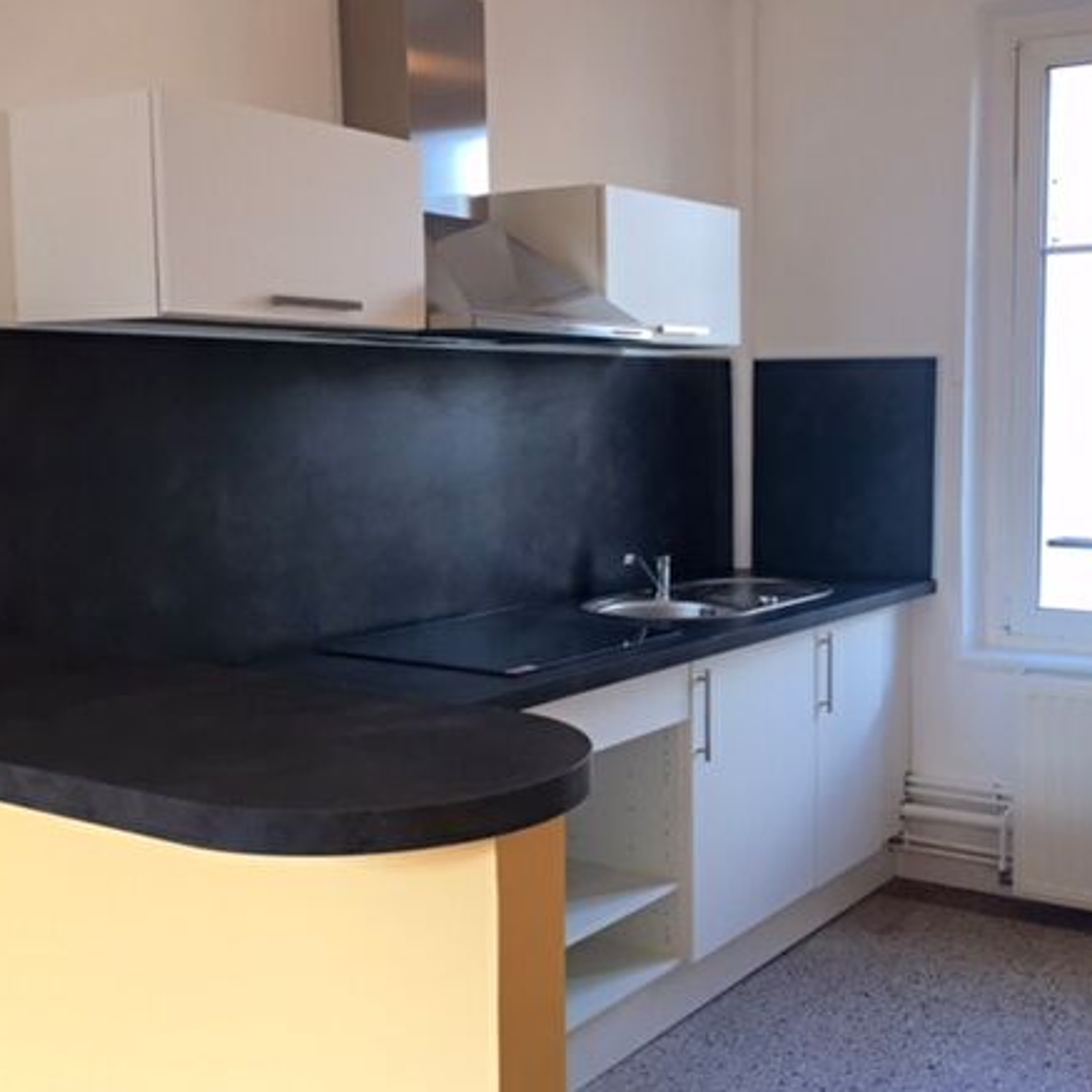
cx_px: 681
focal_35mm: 41
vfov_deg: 40.9
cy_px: 512
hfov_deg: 40.6
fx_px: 1463
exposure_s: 1/33
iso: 40
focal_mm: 4.15
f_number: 2.2
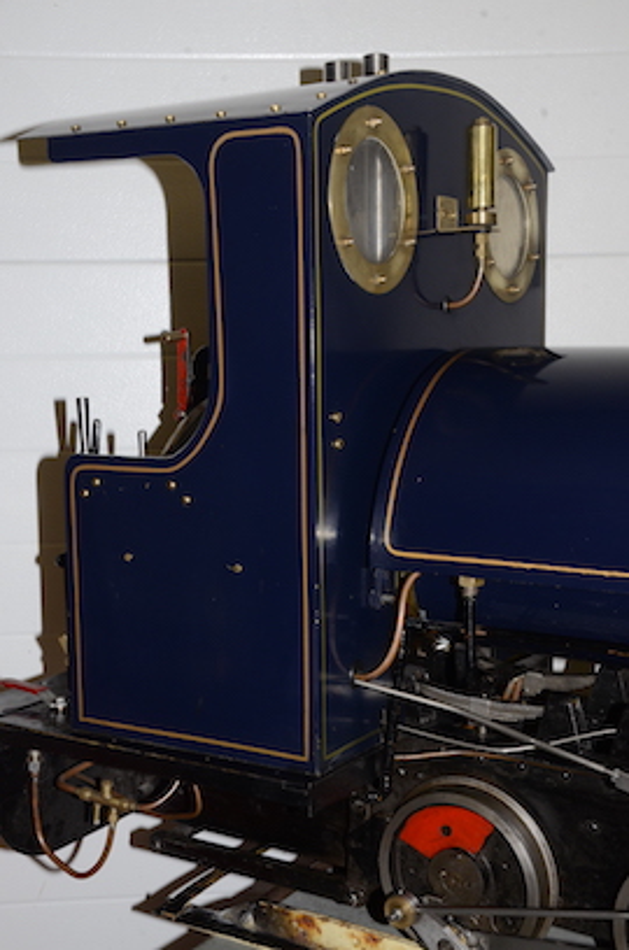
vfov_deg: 41.2
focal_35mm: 48
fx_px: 1264
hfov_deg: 27.9
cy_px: 475
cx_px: 314
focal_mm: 32
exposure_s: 1/60
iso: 800
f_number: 14
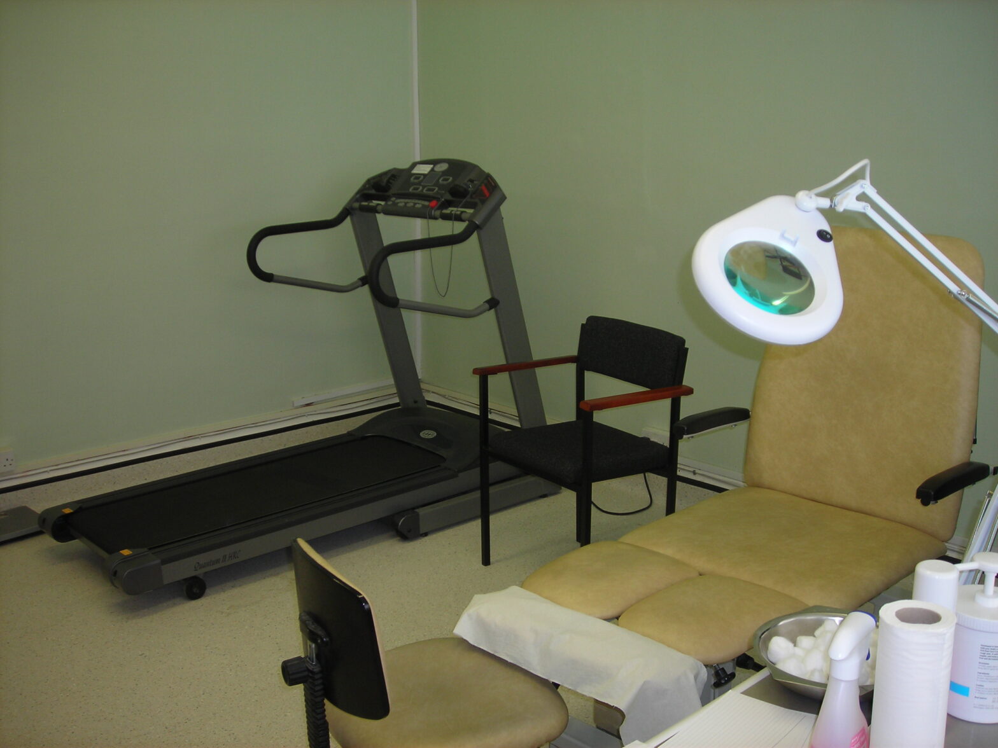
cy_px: 374
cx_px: 499
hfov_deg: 49.0
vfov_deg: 37.7
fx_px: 1096
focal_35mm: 38
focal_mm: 6.3
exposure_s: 1/30
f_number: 3.2
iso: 50
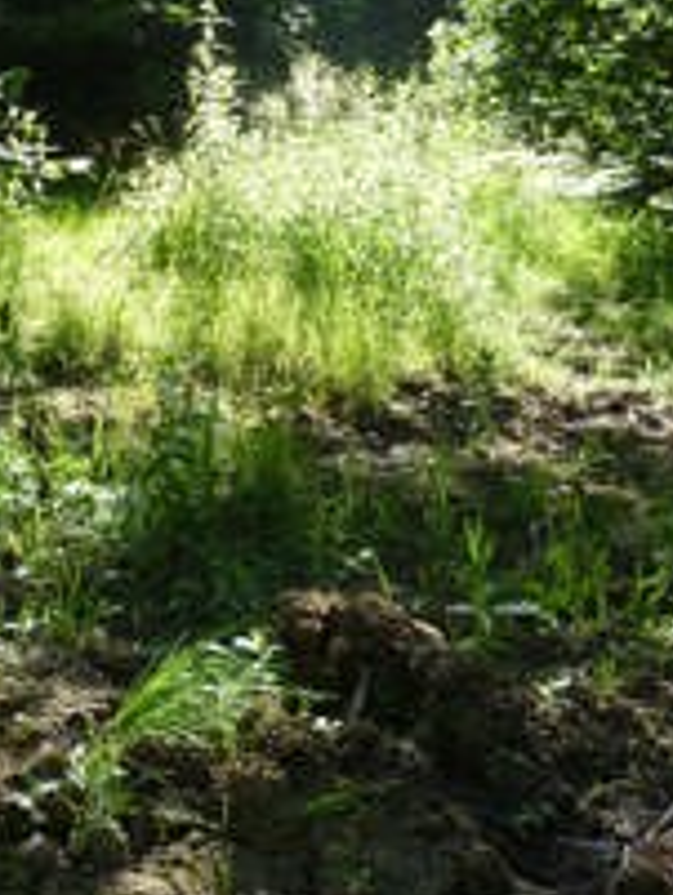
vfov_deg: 34.7
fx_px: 1398
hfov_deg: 27.0
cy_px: 218
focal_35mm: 54
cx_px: 243
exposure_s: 1/160
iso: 80
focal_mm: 5
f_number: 3.3
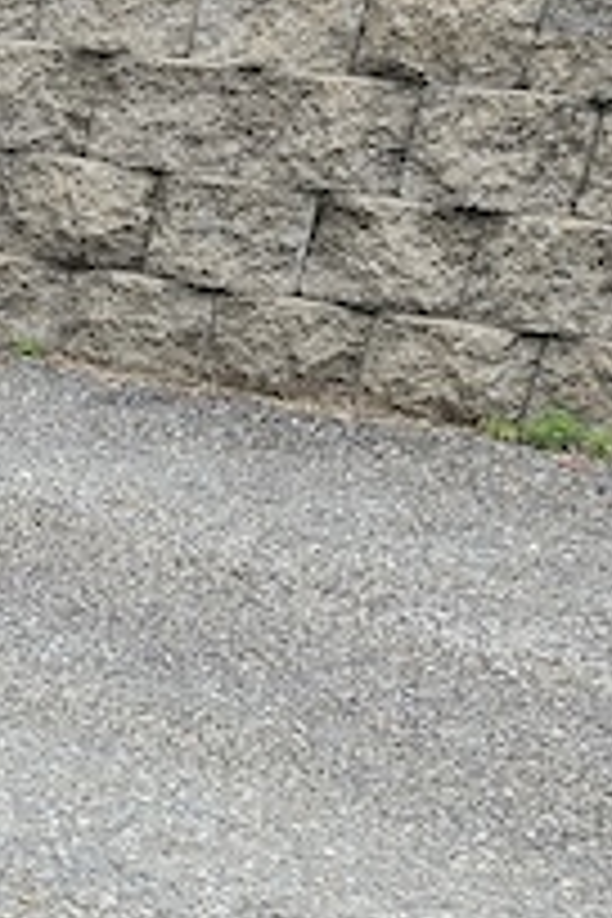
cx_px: -684
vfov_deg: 20.4
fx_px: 2397
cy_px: 1089
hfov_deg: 12.5
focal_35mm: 94
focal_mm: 5.4
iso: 25
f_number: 1.8
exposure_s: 1/237
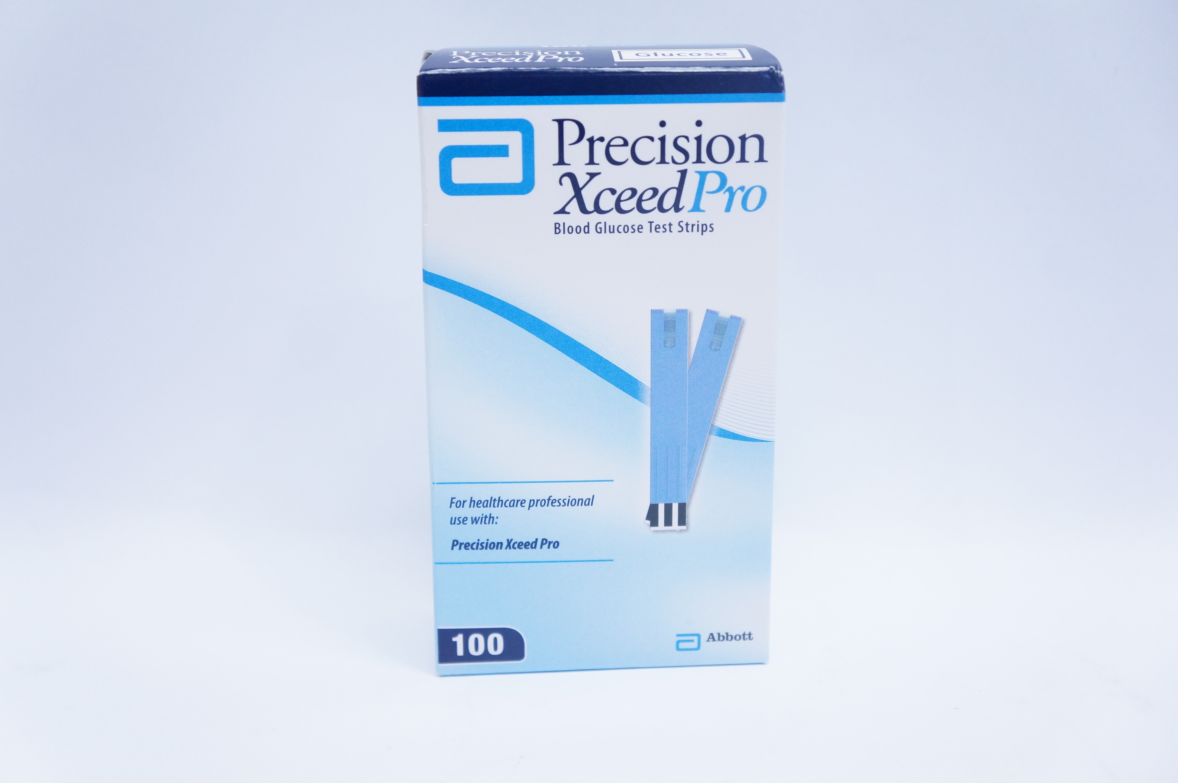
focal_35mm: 50
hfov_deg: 40.0
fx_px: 1618
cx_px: 589
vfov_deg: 27.2
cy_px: 392
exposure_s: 1/200
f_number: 4.5
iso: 1600
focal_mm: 33
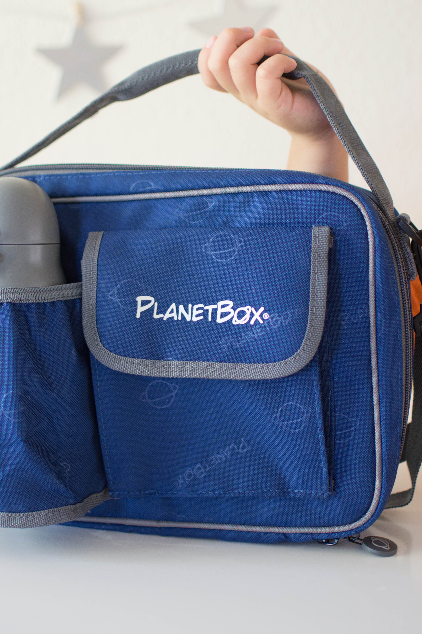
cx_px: 183
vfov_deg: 31.1
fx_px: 1136
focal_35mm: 65
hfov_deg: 21.0
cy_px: 276
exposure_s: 1/50
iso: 500
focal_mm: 35
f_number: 1.8
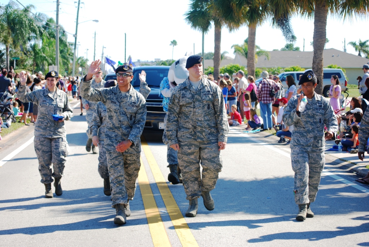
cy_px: 124
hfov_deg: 24.6
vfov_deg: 16.6
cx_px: 184
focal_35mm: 82
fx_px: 846
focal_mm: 55
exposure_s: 1/200
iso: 100
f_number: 7.1
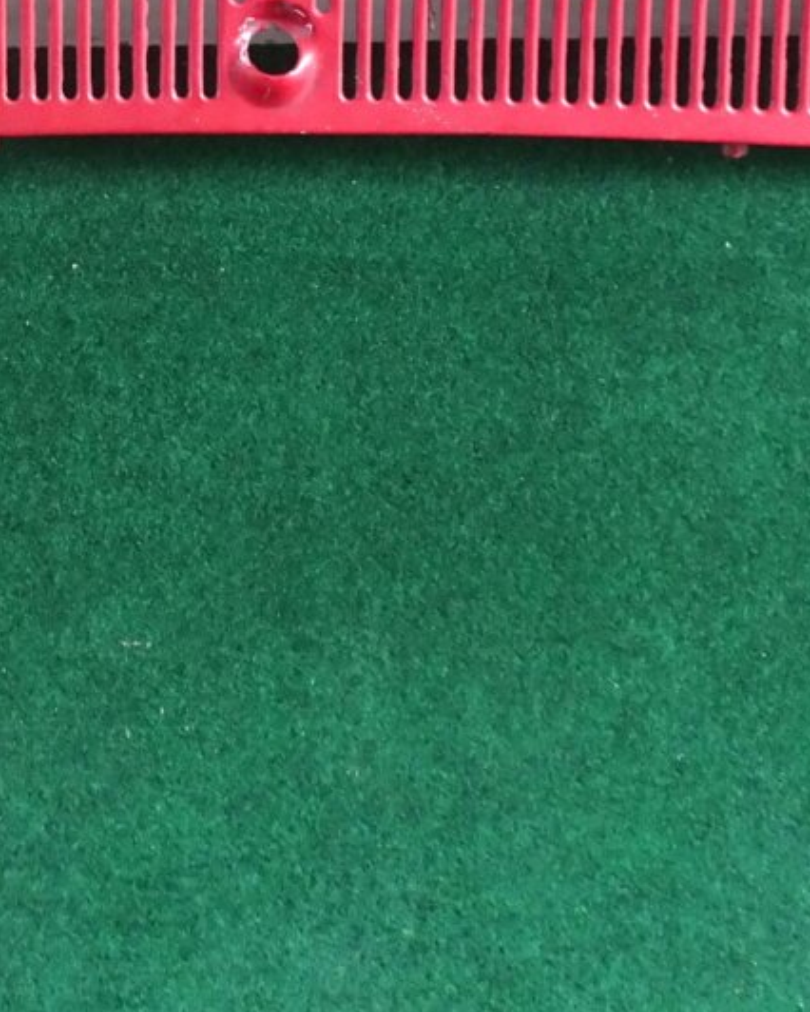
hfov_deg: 16.1
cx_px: -65
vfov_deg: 20.0
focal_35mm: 93
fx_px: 2785
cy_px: 8
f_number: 4
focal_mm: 5.61
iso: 640
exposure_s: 1/40
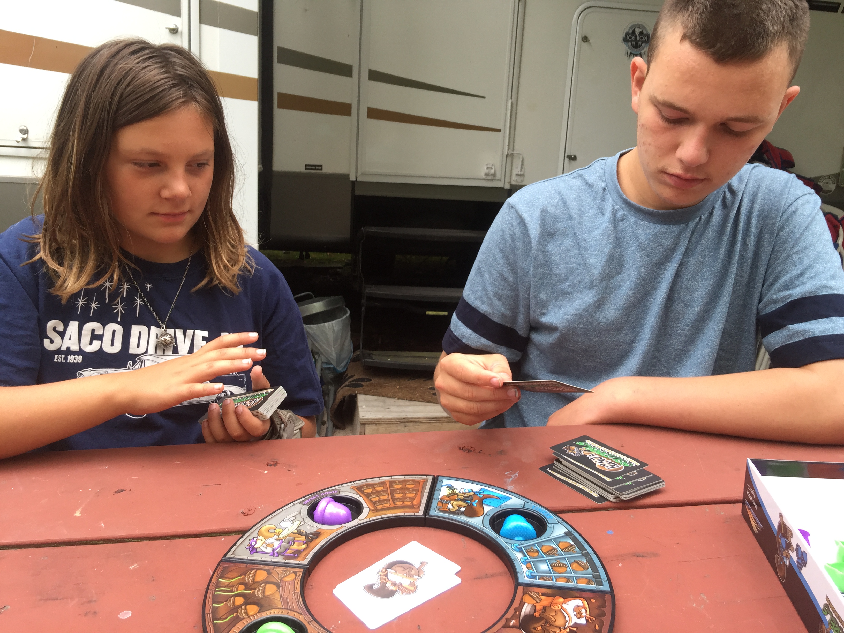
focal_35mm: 29
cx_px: 422
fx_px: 707
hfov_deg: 61.7
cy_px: 316
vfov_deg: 48.2
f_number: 2.2
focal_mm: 4.15
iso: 50
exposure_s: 1/120
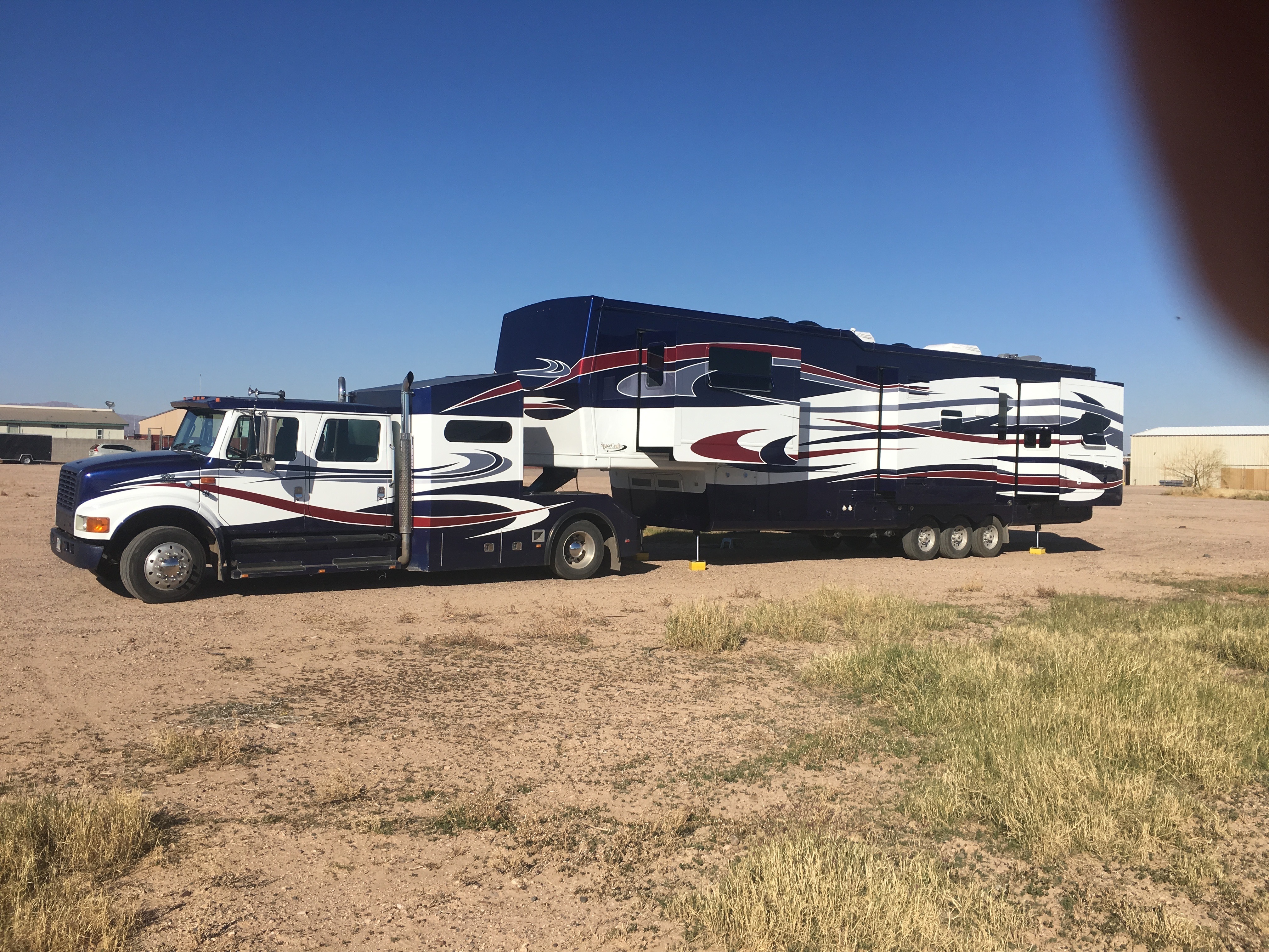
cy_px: 476
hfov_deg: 61.7
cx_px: 634
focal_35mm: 29
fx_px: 1063
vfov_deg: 48.2
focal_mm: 4.15
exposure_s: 1/2653
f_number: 2.2
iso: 25
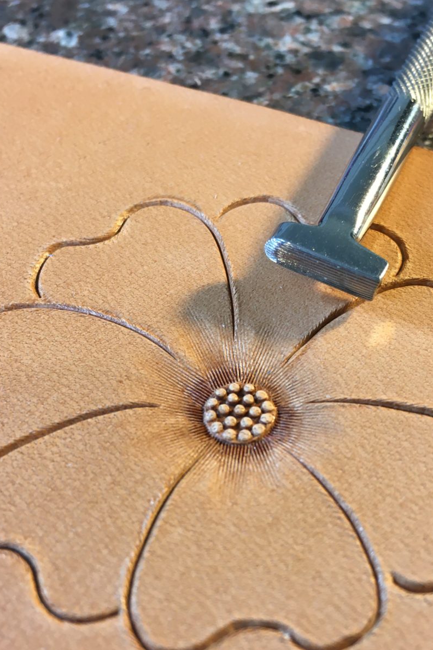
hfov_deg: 34.2
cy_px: 367
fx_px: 704
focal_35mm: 39
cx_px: 230
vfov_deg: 49.4
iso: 50
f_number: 2.2
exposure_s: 1/30
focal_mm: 4.15
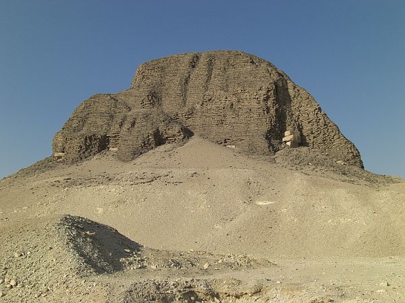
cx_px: 202
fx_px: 538
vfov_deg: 31.5
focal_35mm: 46
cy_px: 152
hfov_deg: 41.2
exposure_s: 1/250
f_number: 8.8
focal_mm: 9.5
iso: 80
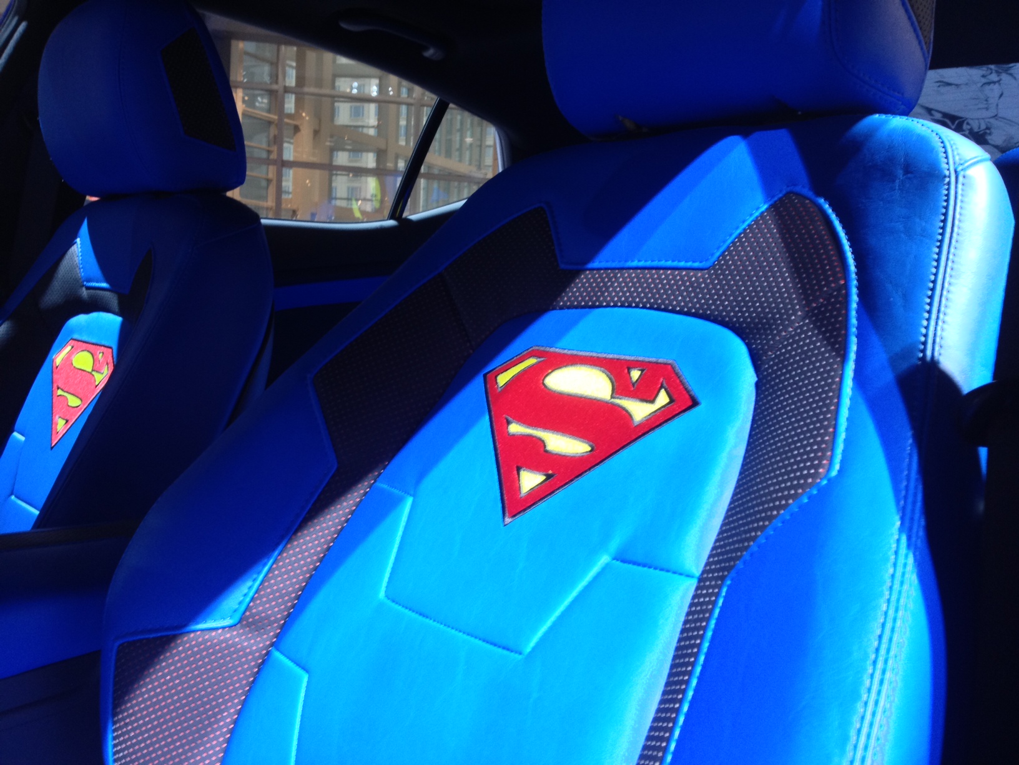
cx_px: 510
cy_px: 382
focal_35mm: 35
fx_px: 1030
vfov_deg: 40.7
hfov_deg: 52.6
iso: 100
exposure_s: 1/20
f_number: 2.4
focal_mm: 4.28
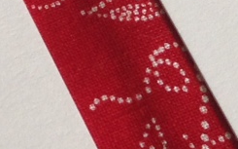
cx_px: -281
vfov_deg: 5.3
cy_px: -291
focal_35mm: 233
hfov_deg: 8.4
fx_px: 1511
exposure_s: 1/40
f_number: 2.4
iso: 64
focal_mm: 4.12
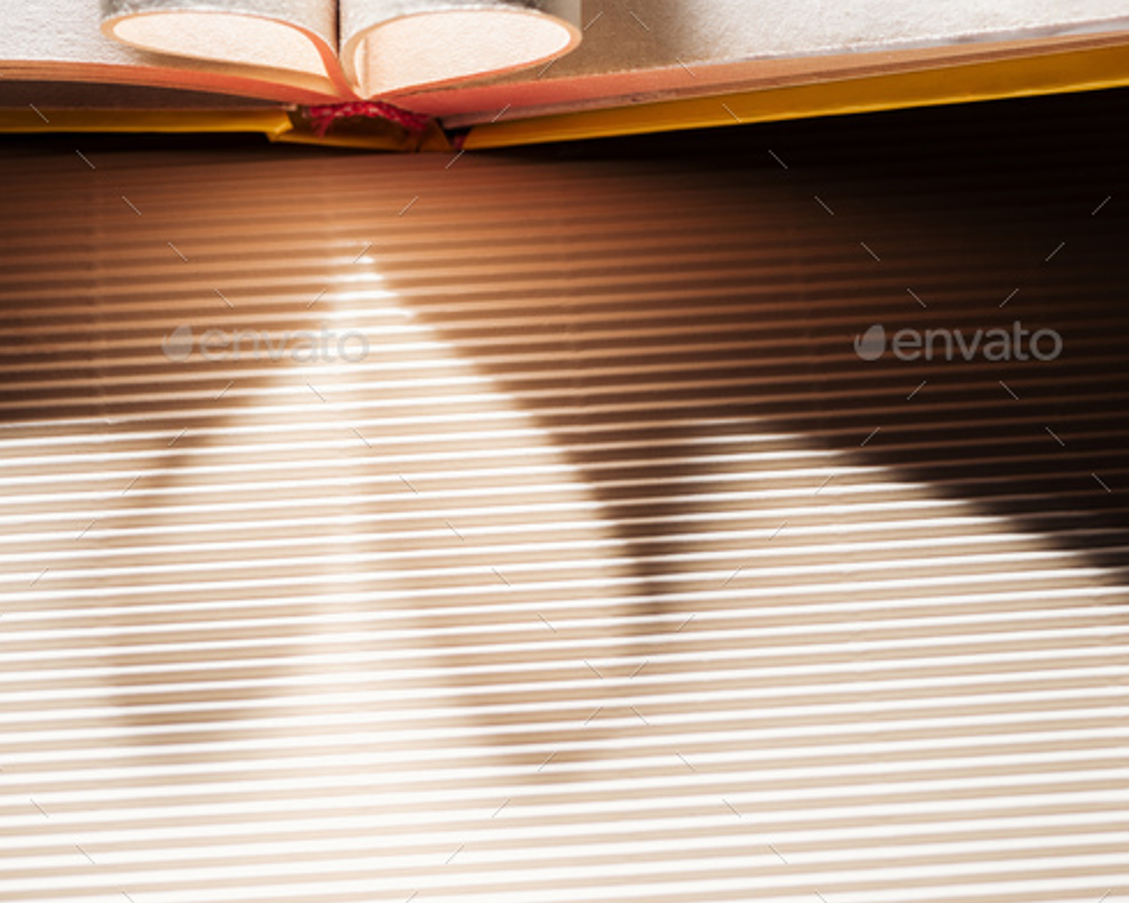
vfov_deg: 13.0
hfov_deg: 16.2
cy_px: 453
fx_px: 3975
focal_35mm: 119
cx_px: 605
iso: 160
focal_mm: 105
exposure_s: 1/160
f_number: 9
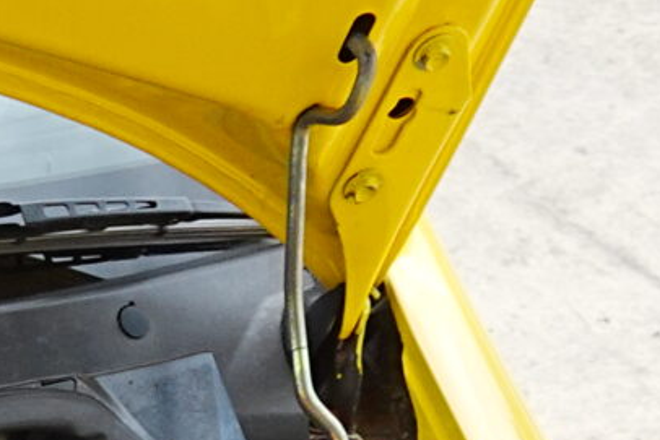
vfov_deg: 8.7
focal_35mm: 126
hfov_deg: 12.8
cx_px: -891
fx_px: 2311
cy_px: 1383
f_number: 2
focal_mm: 7.6
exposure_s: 1/640
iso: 125
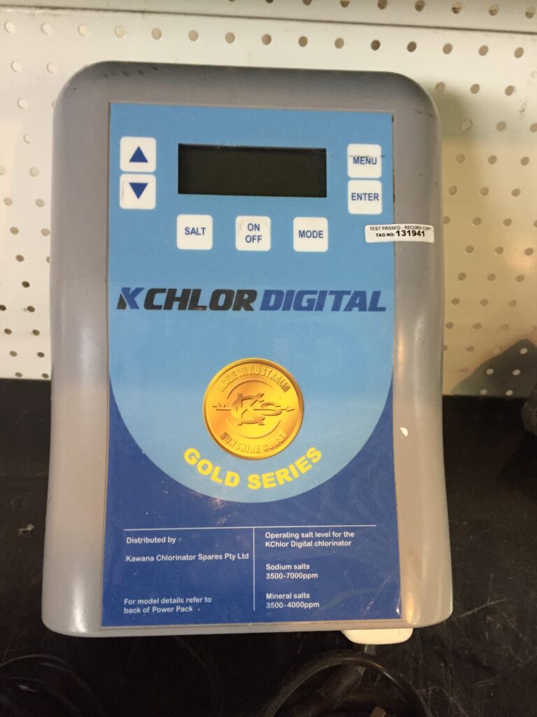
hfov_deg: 48.2
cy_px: 358
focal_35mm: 29
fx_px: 600
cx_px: 268
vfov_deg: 61.7
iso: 250
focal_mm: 4.15
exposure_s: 1/33
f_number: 2.2
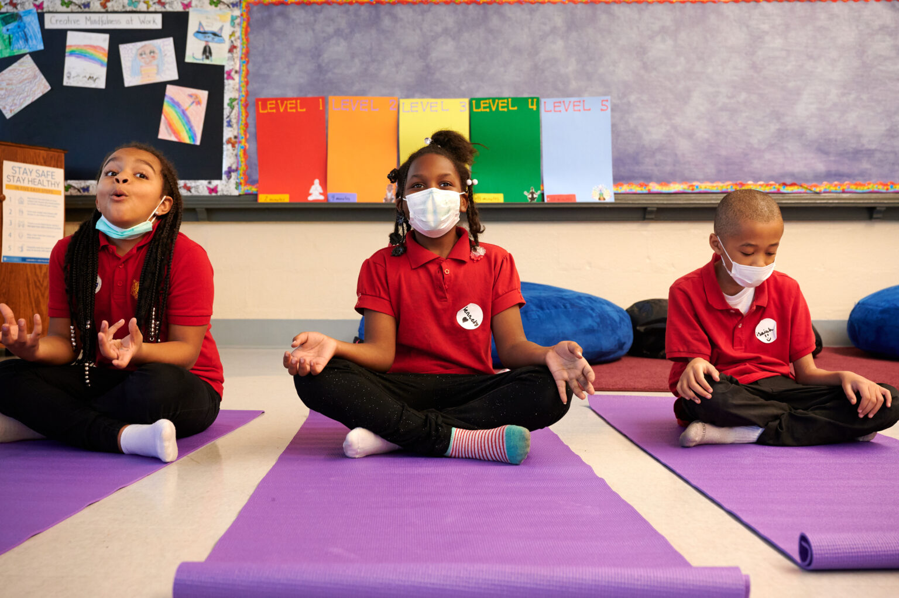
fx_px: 898
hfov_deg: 53.2
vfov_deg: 36.8
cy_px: 299
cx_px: 450
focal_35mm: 36
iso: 2500
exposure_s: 1/100
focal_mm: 36
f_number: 5
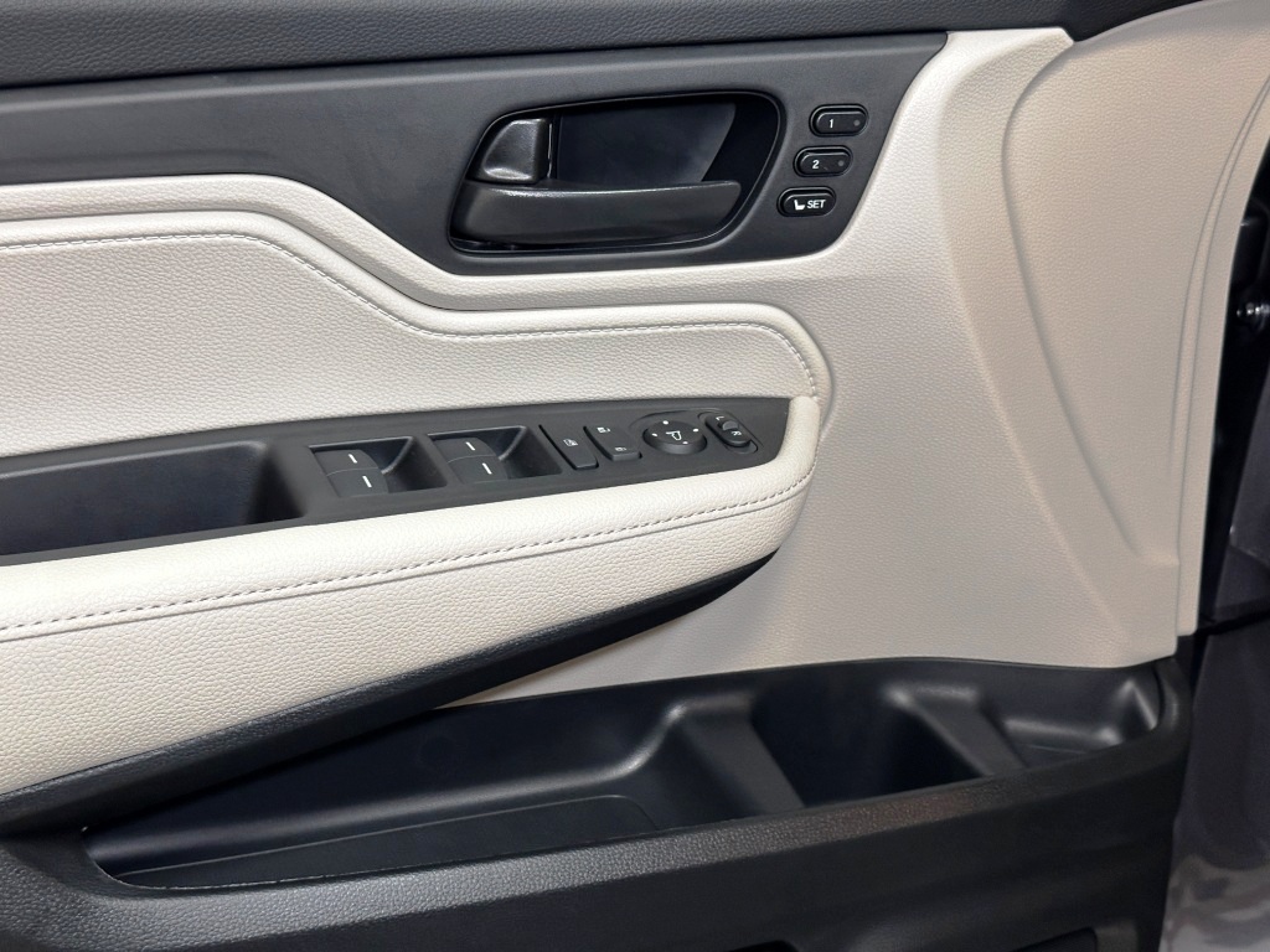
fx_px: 1761
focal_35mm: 48
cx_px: 635
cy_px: 476
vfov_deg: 30.3
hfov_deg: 39.7
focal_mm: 6.86
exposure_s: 1/40
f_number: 1.78
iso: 250
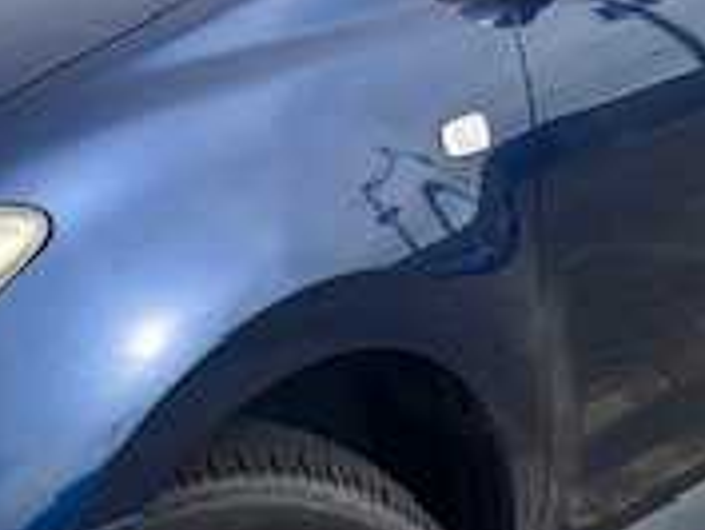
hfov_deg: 20.5
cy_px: 339
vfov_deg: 15.7
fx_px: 1916
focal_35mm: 94
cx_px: 80
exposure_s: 1/1441
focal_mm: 5.1
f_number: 1.6
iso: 50
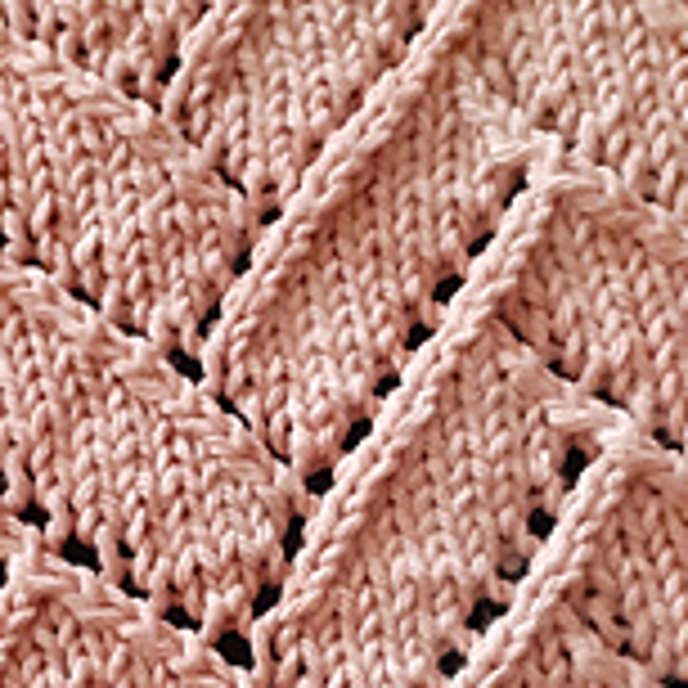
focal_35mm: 78
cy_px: 666
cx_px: 337
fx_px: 1754
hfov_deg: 22.2
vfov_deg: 21.5
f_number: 1.9
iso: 400
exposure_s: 1/25
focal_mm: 3.6
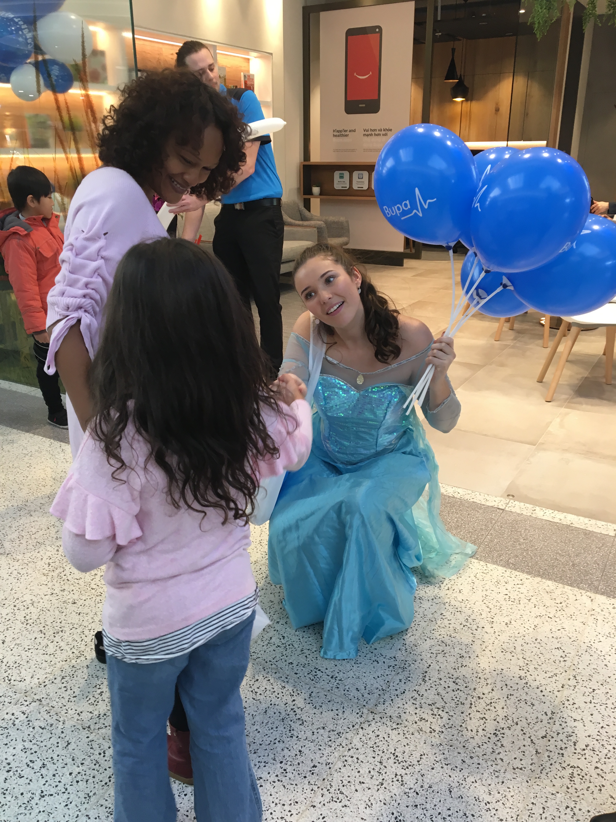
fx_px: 688
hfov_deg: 48.2
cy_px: 411
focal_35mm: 29
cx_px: 308
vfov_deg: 61.7
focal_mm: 4.15
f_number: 2.2
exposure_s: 1/33
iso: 80
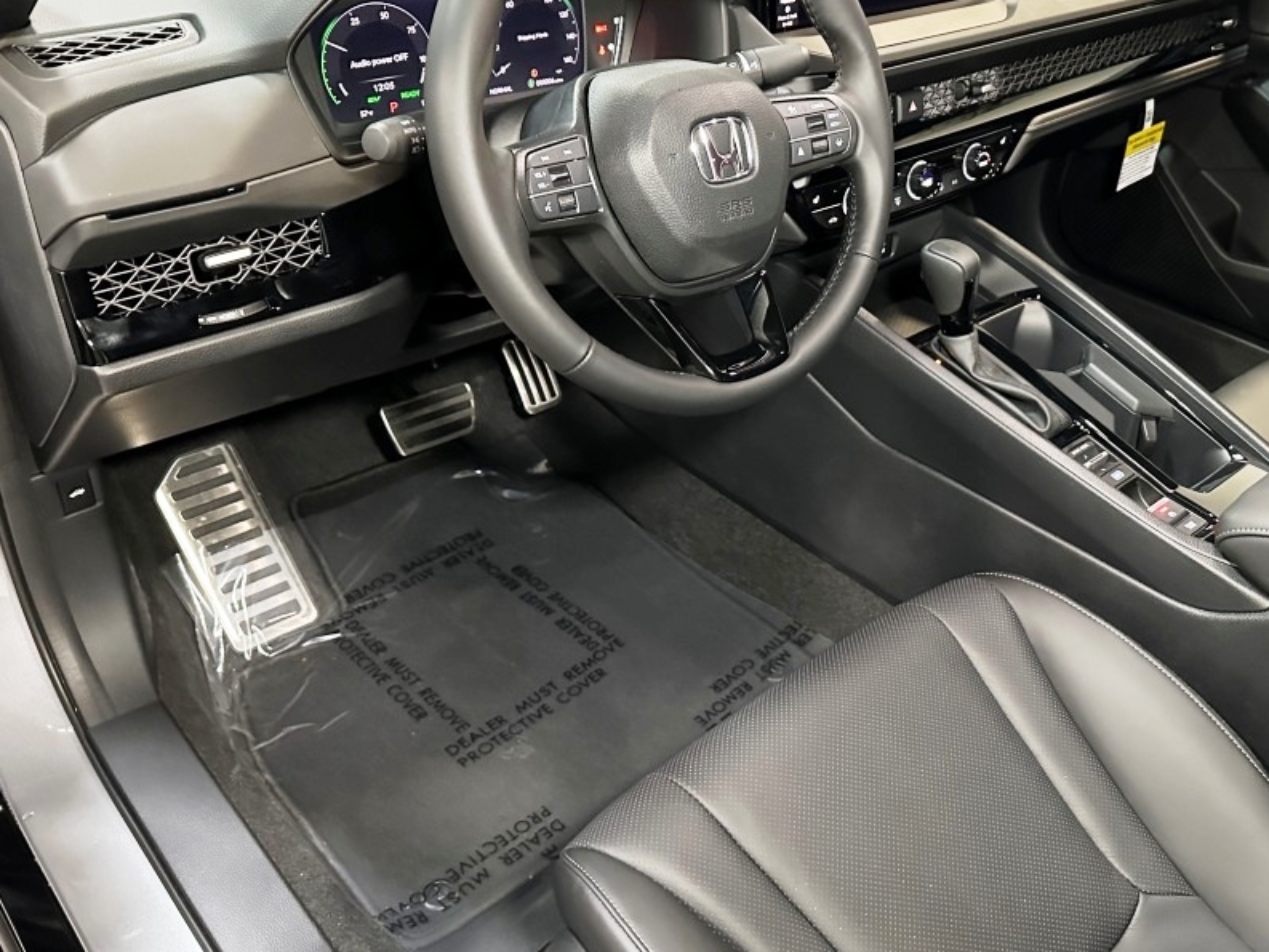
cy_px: 414
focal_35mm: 31
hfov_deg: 57.6
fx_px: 1137
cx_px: 792
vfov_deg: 45.4
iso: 1000
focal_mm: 6.86
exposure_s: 1/30
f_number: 1.78
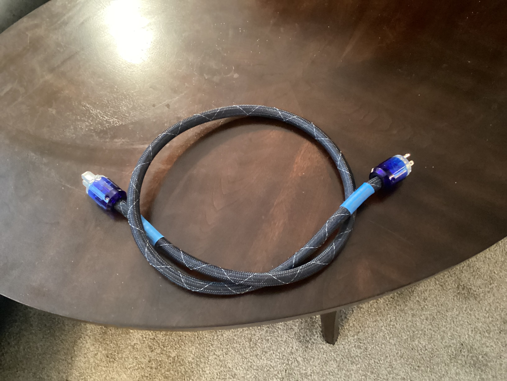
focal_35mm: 31
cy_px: 190
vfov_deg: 45.4
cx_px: 254
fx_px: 454
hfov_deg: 58.4
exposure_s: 1/24
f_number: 2.4
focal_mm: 3.3
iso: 800
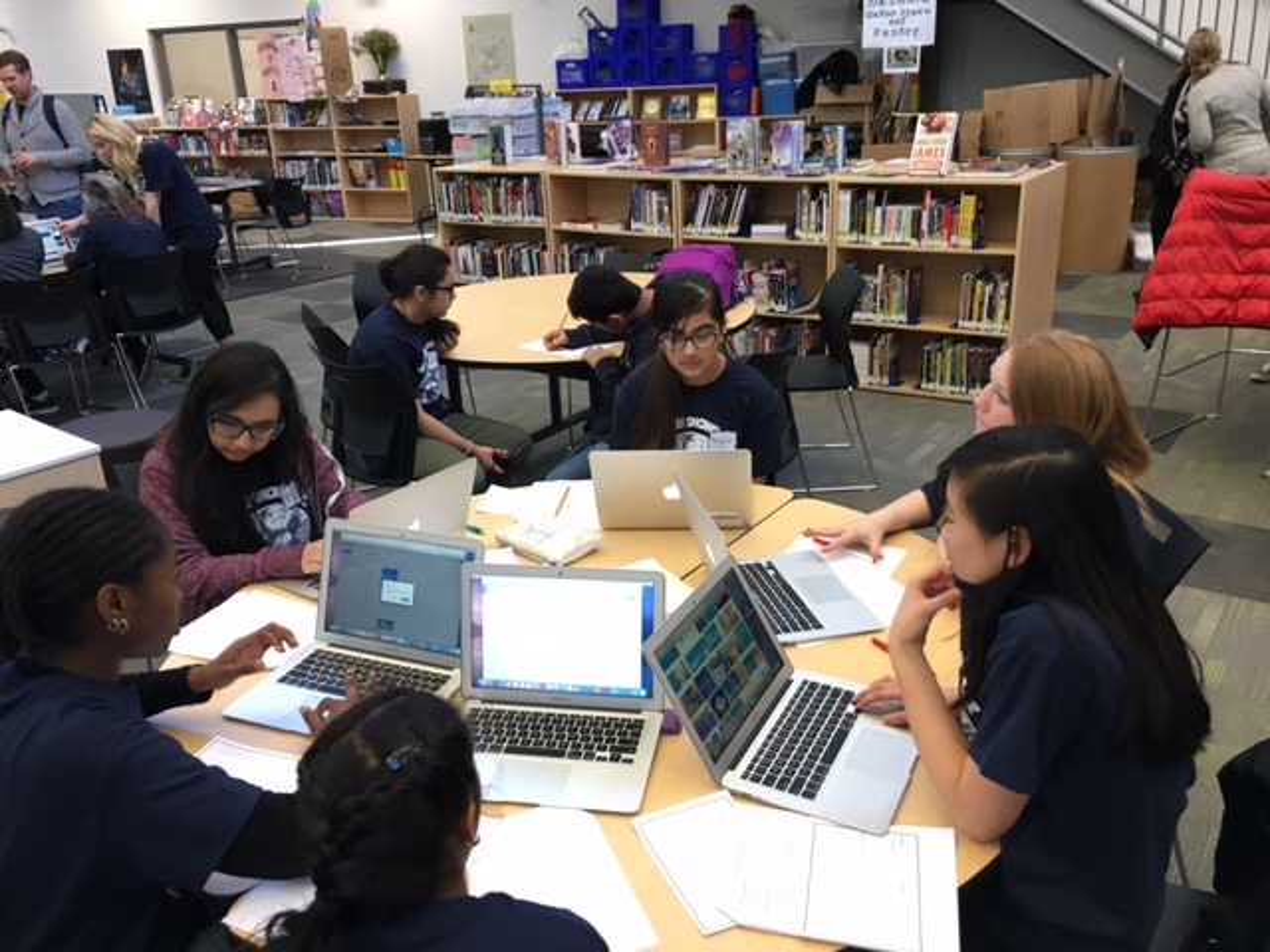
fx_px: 1064
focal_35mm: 29
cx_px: 635
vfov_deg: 48.2
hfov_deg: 61.7
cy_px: 476
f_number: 2.2
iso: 80
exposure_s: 1/30
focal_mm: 4.15
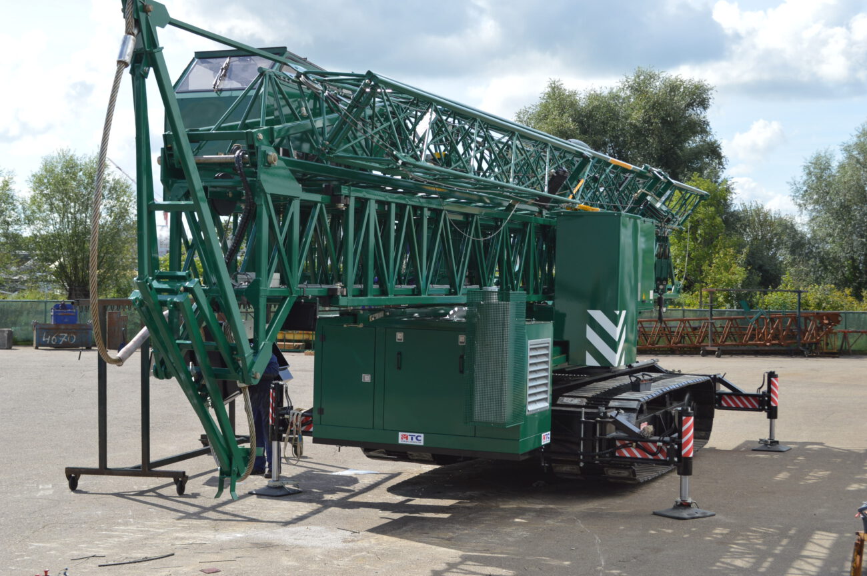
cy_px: 288
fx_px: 1263
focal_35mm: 52
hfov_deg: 37.9
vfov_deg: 25.7
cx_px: 434
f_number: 7.1
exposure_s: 1/200
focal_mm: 35
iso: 100
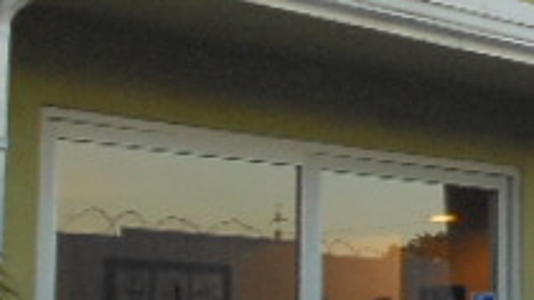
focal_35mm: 133
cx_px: 1063
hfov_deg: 13.8
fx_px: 1883
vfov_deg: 9.1
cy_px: 125
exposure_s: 1/100
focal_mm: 4.5
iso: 80
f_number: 3.2
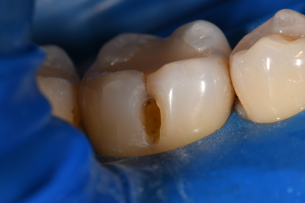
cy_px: 102
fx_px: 1329
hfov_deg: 13.1
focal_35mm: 157
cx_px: 152
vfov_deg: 8.7
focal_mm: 105
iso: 200
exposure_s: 1/160
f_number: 32
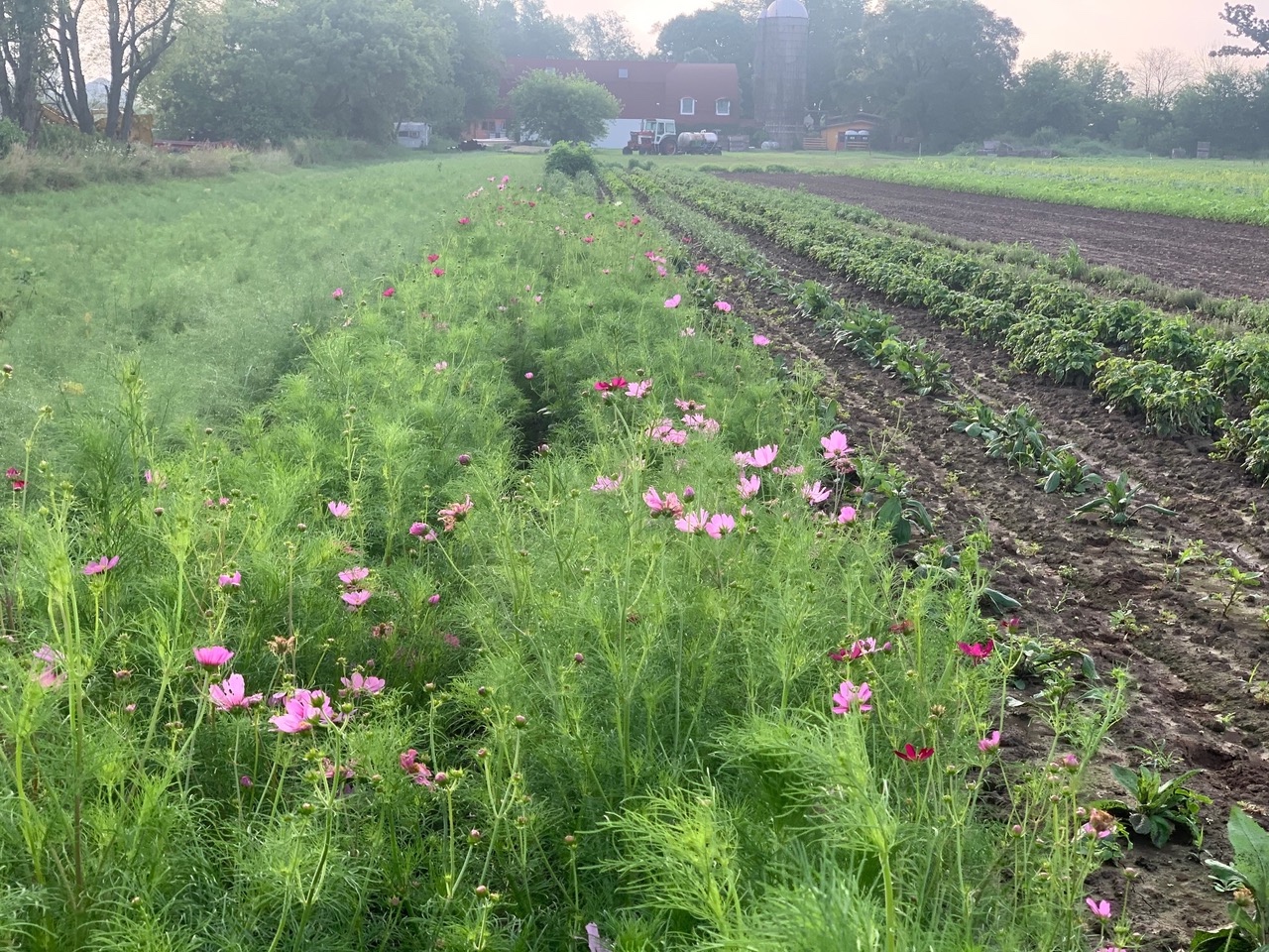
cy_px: 476
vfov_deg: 28.0
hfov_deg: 36.8
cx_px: 634
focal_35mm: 52
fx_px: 1906
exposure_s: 1/108
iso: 16
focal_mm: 6
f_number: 2.4
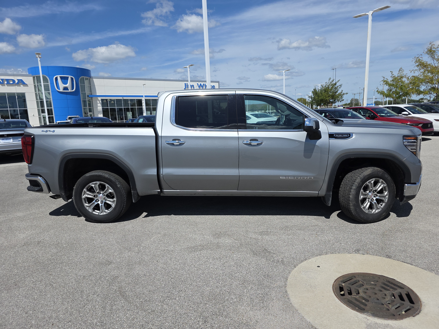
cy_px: 164
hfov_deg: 73.9
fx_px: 292
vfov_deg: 58.9
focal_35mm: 23
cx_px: 220
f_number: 1.7
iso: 64
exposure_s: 1/7944
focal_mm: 6.3
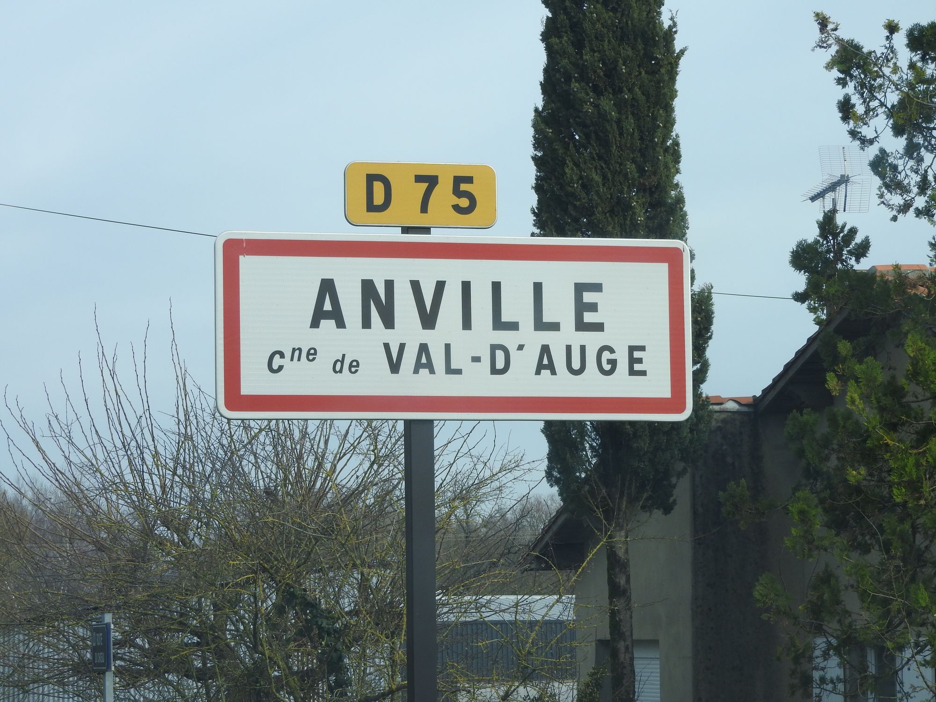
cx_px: 468
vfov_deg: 11.9
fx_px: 3380
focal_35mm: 125
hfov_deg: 15.8
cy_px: 351
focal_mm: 22.4
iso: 100
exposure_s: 1/400
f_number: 5
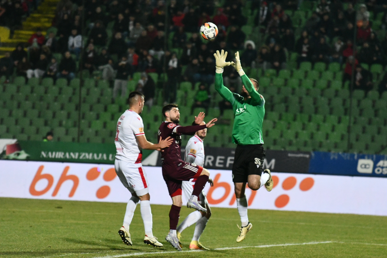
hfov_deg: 10.3
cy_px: 129
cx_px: 194
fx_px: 2150
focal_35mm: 200
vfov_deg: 6.9
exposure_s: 1/1250
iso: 6400
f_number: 4
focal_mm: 200
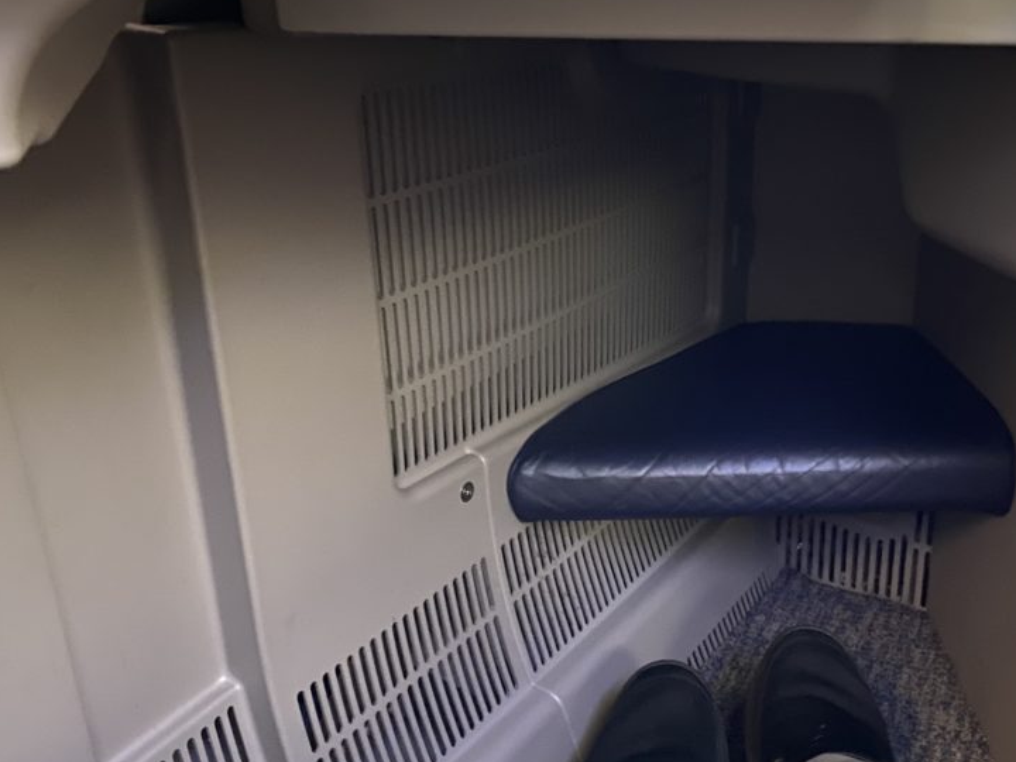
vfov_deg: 36.7
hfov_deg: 46.7
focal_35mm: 39
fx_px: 1145
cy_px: 439
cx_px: 713
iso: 1000
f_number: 1.8
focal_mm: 4.25
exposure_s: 1/15
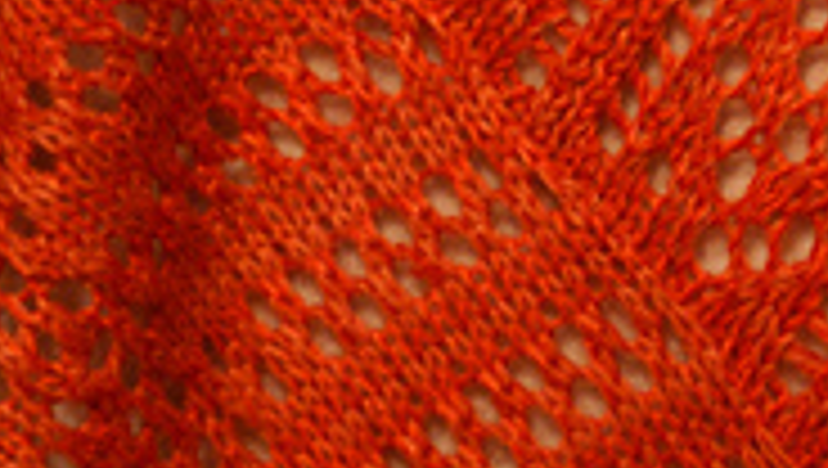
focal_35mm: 256
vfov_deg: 4.8
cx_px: 760
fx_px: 5627
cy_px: 182
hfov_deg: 8.4
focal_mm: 60
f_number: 5.6
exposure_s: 1/5
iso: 400
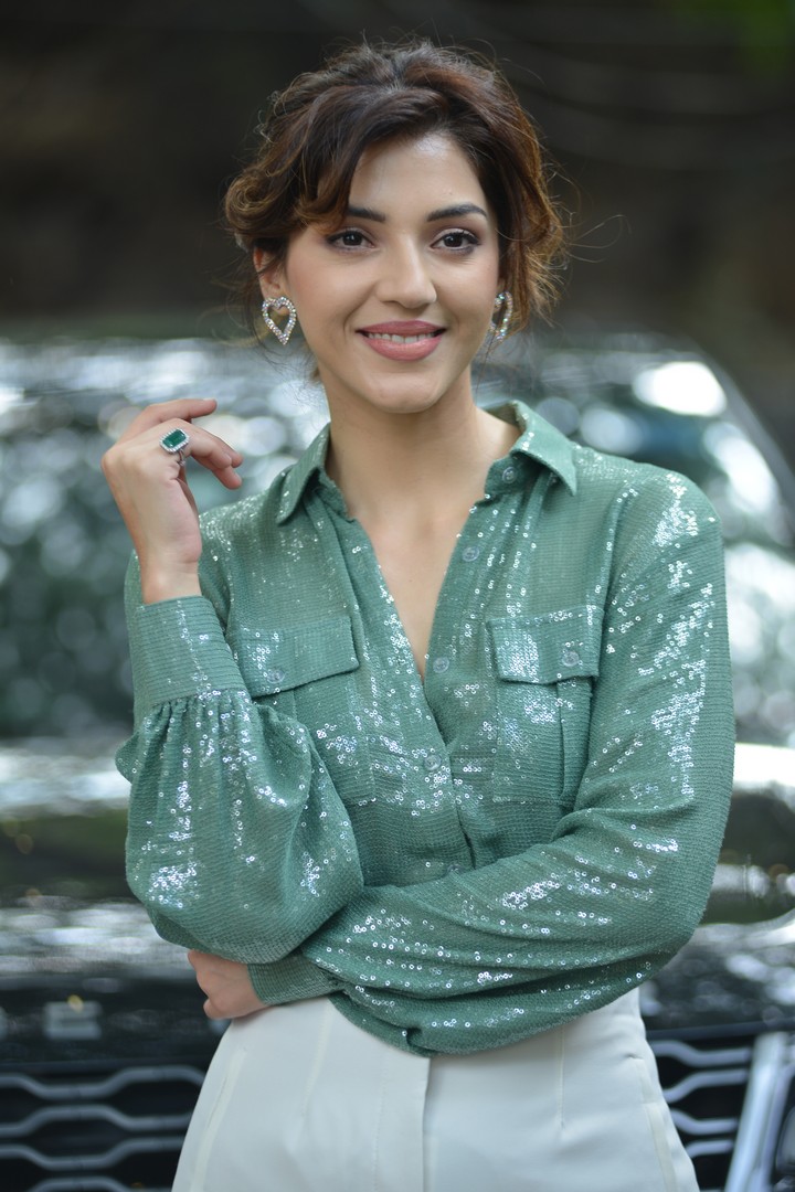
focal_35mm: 135
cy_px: 596
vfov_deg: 15.2
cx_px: 398
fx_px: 4472
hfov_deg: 10.2
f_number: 8
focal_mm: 135
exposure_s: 1/125
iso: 250
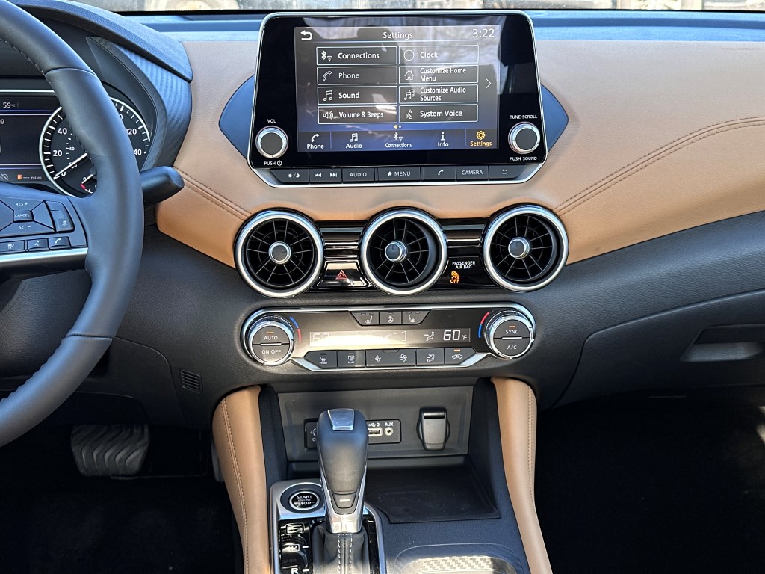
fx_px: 1061
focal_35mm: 48
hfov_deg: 39.7
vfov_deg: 30.3
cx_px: 382
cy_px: 287
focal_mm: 6.86
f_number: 1.78
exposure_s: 1/121
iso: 64
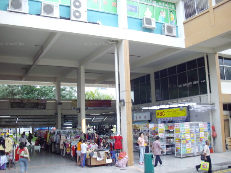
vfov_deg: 38.6
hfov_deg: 50.2
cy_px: 86
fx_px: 247
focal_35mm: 37
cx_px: 116
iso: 80
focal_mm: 6.2
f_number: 5.6
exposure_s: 1/50
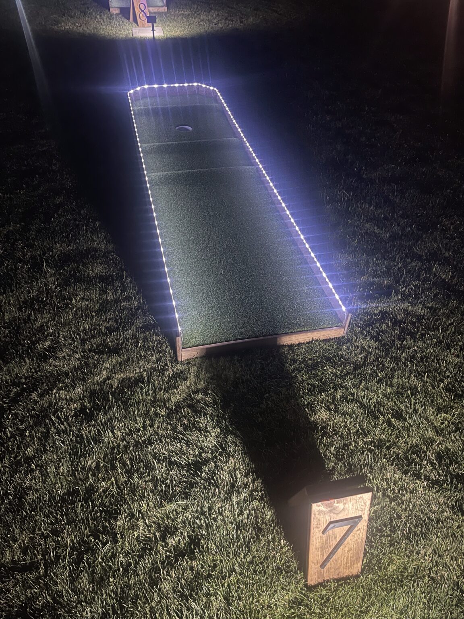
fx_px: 447
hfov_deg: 54.9
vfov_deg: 69.4
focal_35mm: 25
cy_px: 310
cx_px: 232
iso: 800
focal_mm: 5.1
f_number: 1.6
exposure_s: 1/15
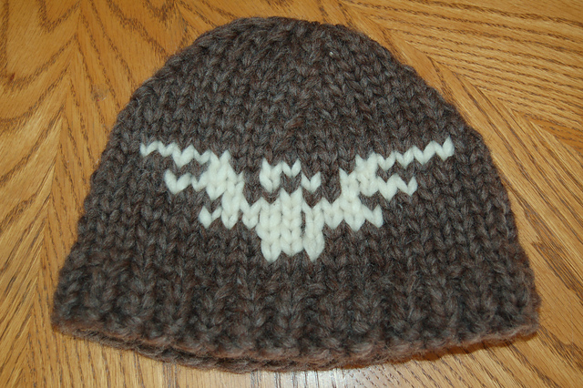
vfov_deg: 25.7
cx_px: 292
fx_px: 850
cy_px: 194
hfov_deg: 37.9
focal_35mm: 52
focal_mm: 35
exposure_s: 1/60
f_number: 4.8
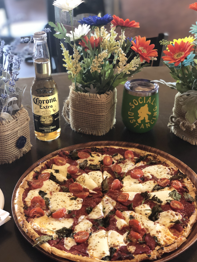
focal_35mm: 56
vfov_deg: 34.3
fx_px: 425
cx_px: 103
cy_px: 136
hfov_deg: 26.1
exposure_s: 1/30
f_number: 2.4
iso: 100
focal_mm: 6
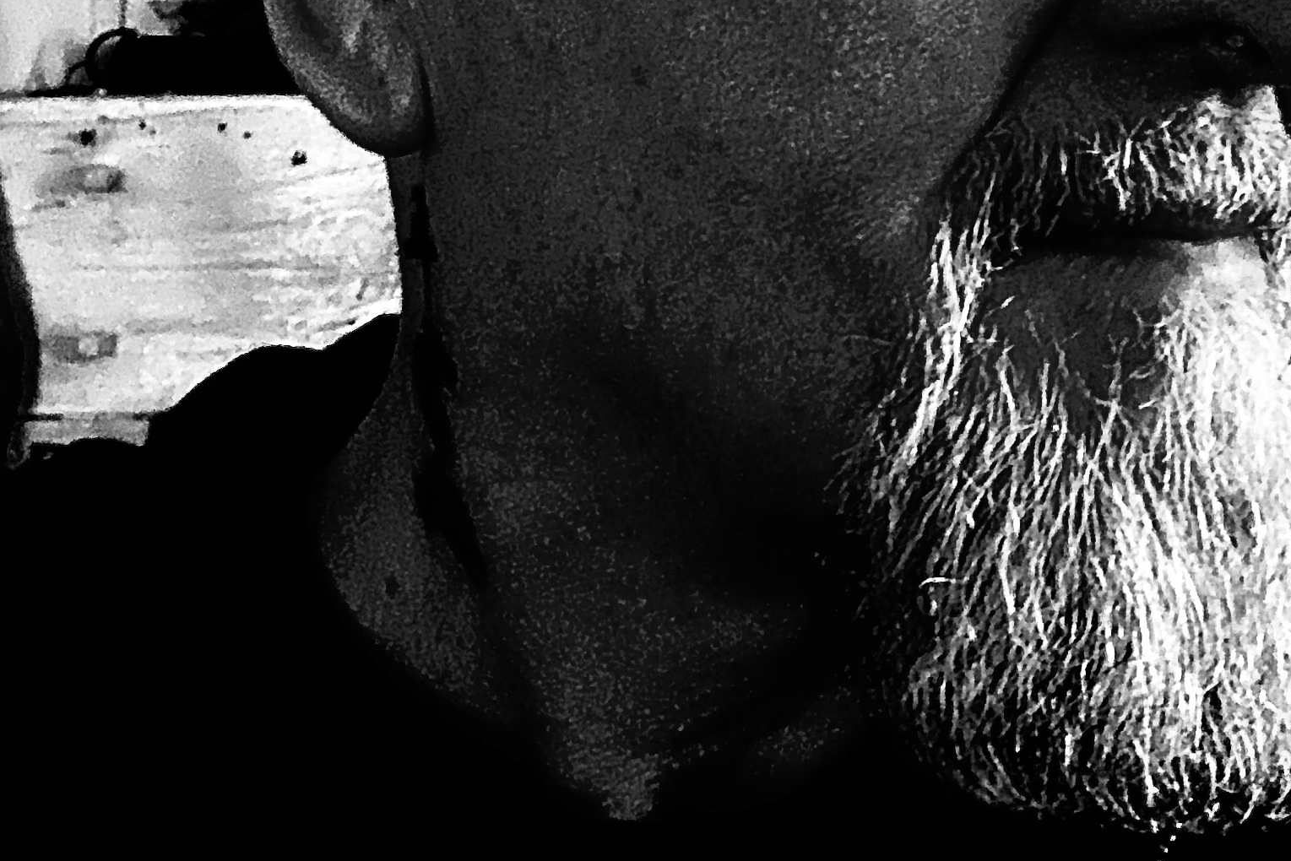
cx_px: 829
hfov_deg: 31.7
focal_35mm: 63
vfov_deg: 20.8
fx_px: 2260
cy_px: -19
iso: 800
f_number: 2.2
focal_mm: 2.71
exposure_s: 1/15
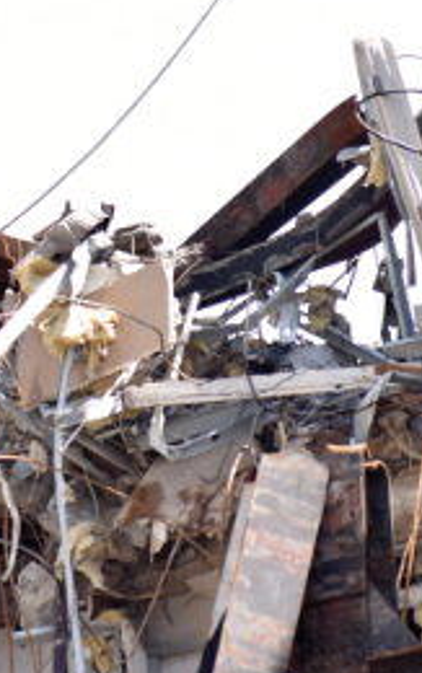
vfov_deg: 3.1
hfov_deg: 1.9
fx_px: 12635
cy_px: 232
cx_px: -3
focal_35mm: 688
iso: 400
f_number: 5.3
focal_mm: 195
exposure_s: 1/800
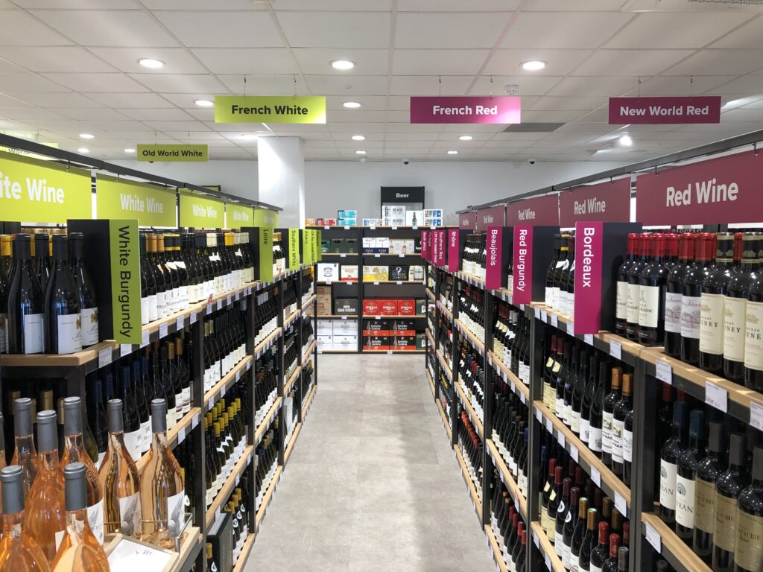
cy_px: 286
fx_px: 617
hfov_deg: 63.4
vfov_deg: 49.7
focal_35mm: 28
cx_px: 382
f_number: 1.8
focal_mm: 3.99
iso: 32
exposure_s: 1/32
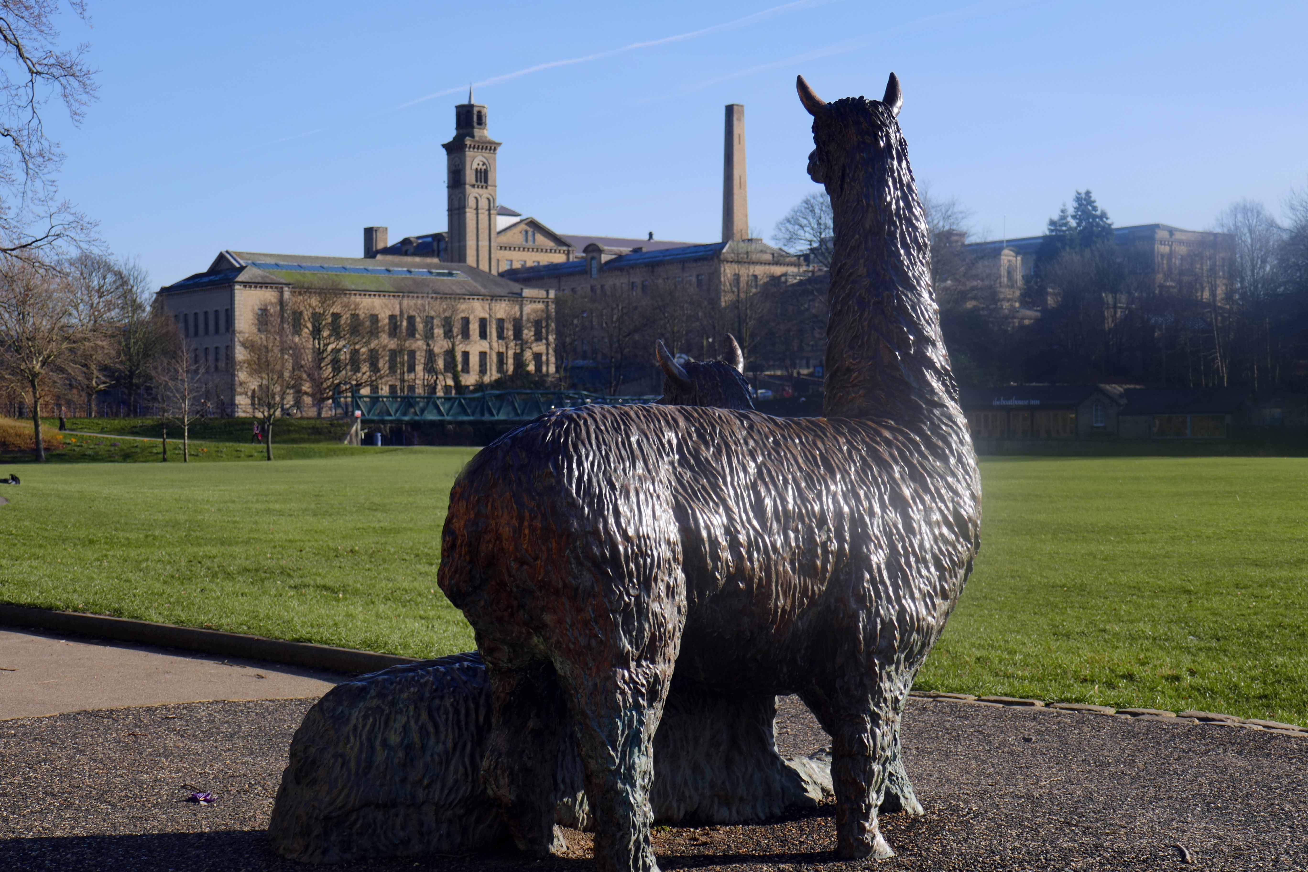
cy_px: 436
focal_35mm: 53
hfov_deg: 37.5
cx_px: 654
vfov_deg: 25.5
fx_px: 1926
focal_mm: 18.6
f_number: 5
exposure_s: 1/400
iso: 125
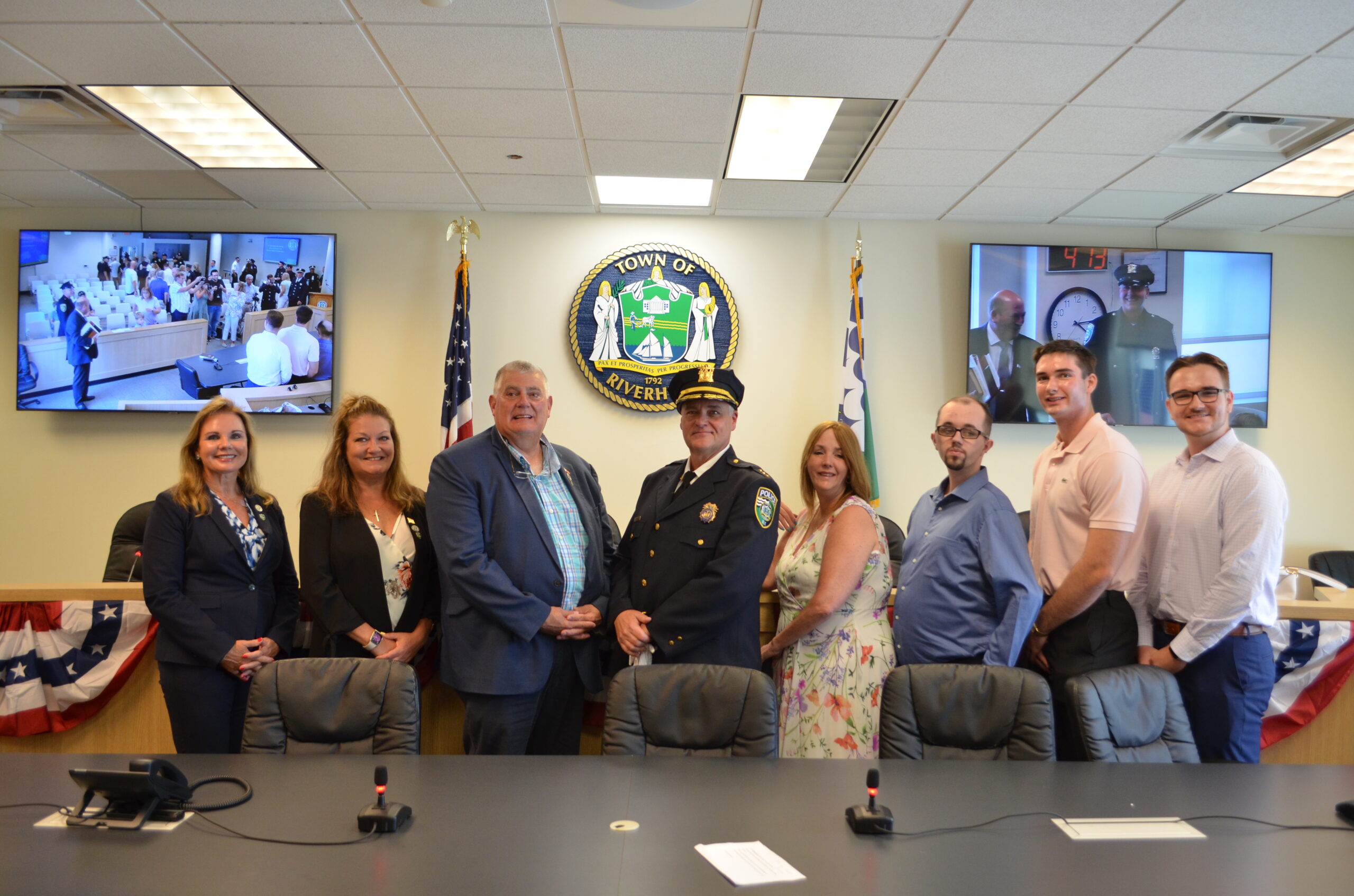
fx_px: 1126
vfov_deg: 43.4
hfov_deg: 62.0
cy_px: 448
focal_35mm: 30
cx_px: 677
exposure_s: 1/60
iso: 560
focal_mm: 20
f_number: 4
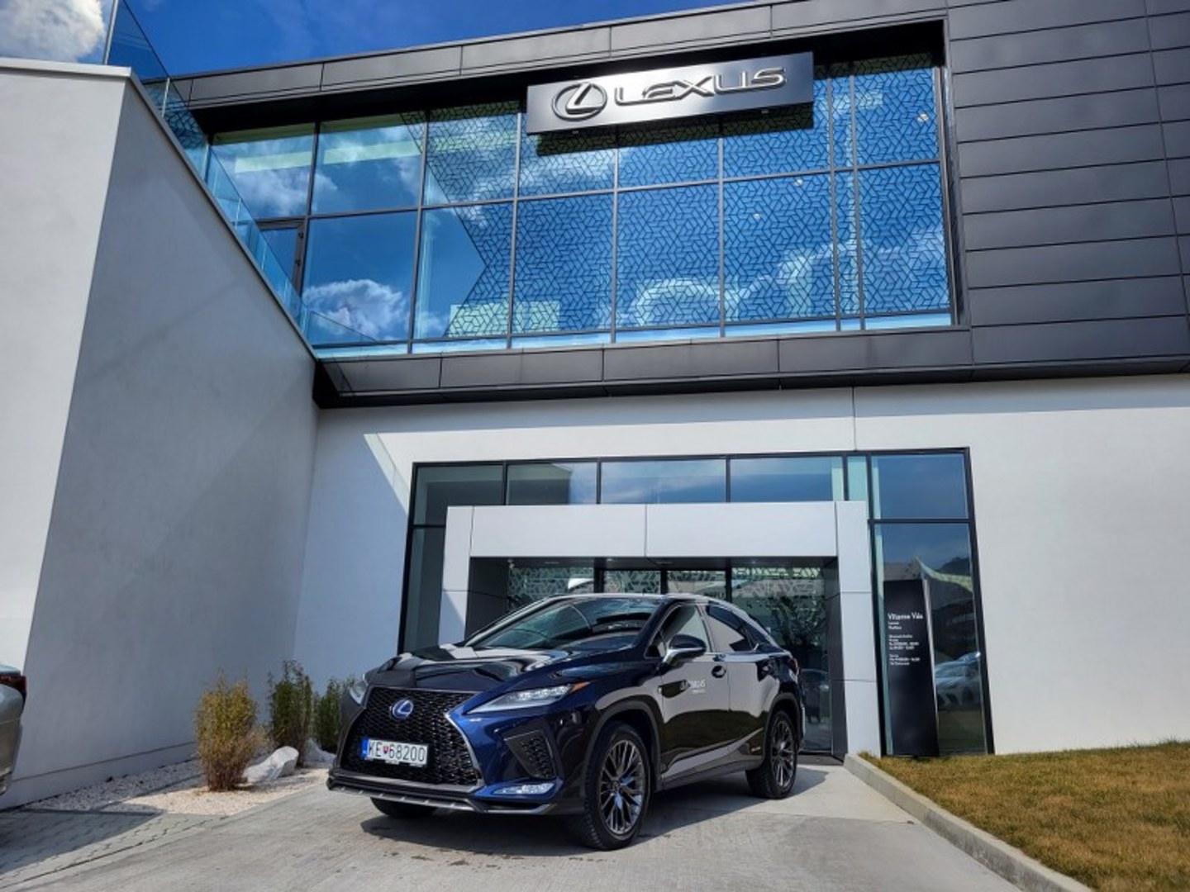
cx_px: 595
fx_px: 894
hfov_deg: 67.3
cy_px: 446
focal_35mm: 26
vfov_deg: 53.1
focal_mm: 5.4
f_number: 1.8
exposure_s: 1/3336
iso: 40
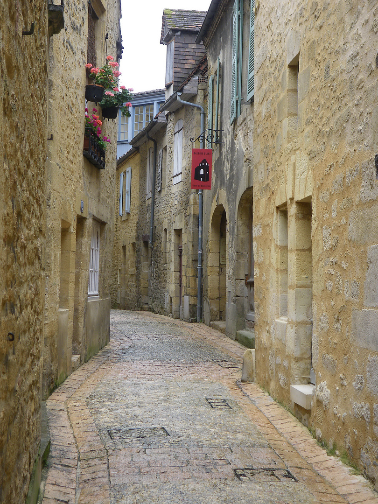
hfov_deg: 22.3
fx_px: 961
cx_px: 189
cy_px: 252
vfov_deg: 29.4
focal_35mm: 66
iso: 80
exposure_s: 1/100
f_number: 4.1
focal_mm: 11.7
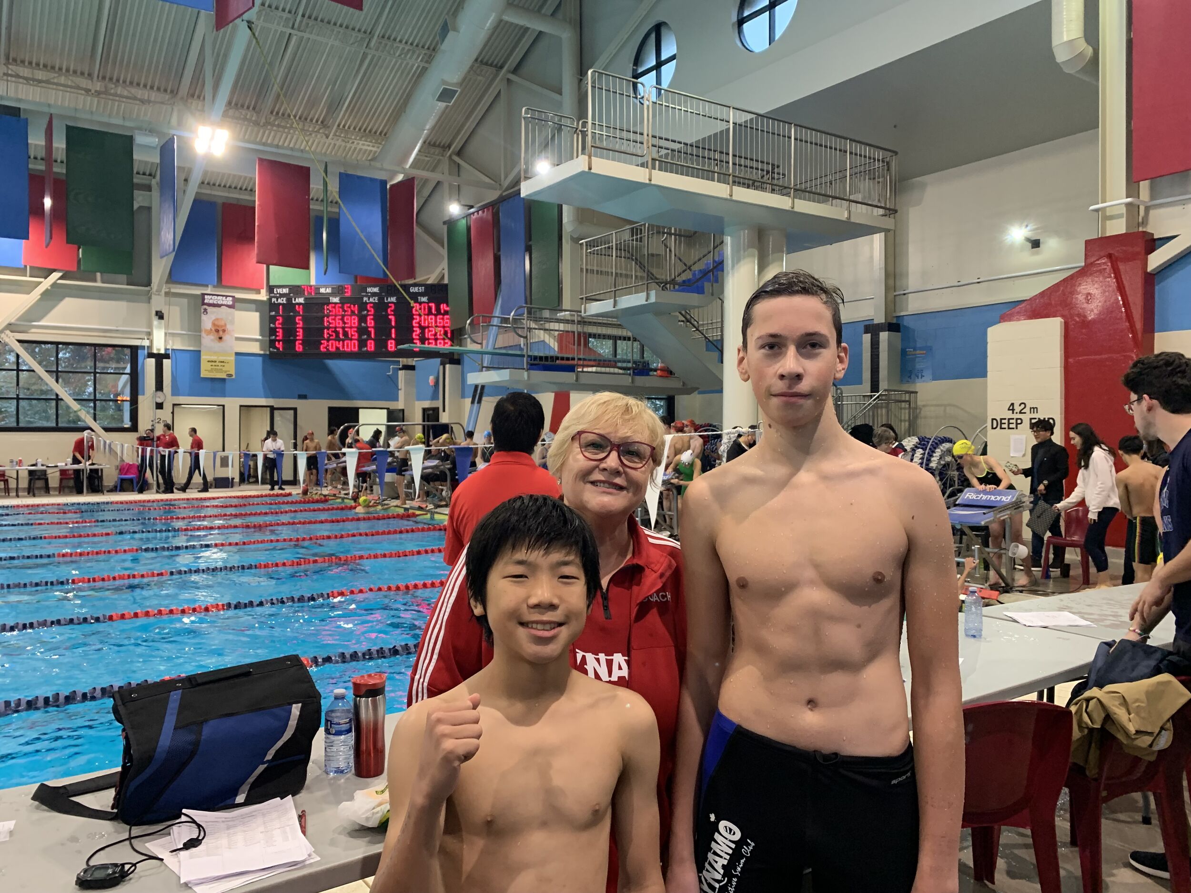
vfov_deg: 53.1
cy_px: 446
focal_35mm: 26
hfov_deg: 67.3
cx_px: 596
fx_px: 895
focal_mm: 4.25
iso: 250
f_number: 1.8
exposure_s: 1/60
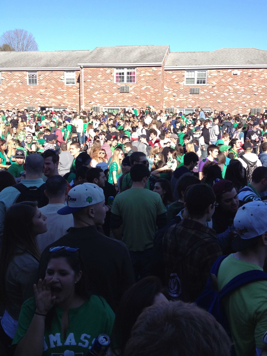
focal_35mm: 35
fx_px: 360
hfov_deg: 40.7
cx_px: 134
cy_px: 178
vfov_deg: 52.6
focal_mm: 4.28
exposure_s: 1/836
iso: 50
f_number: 2.4
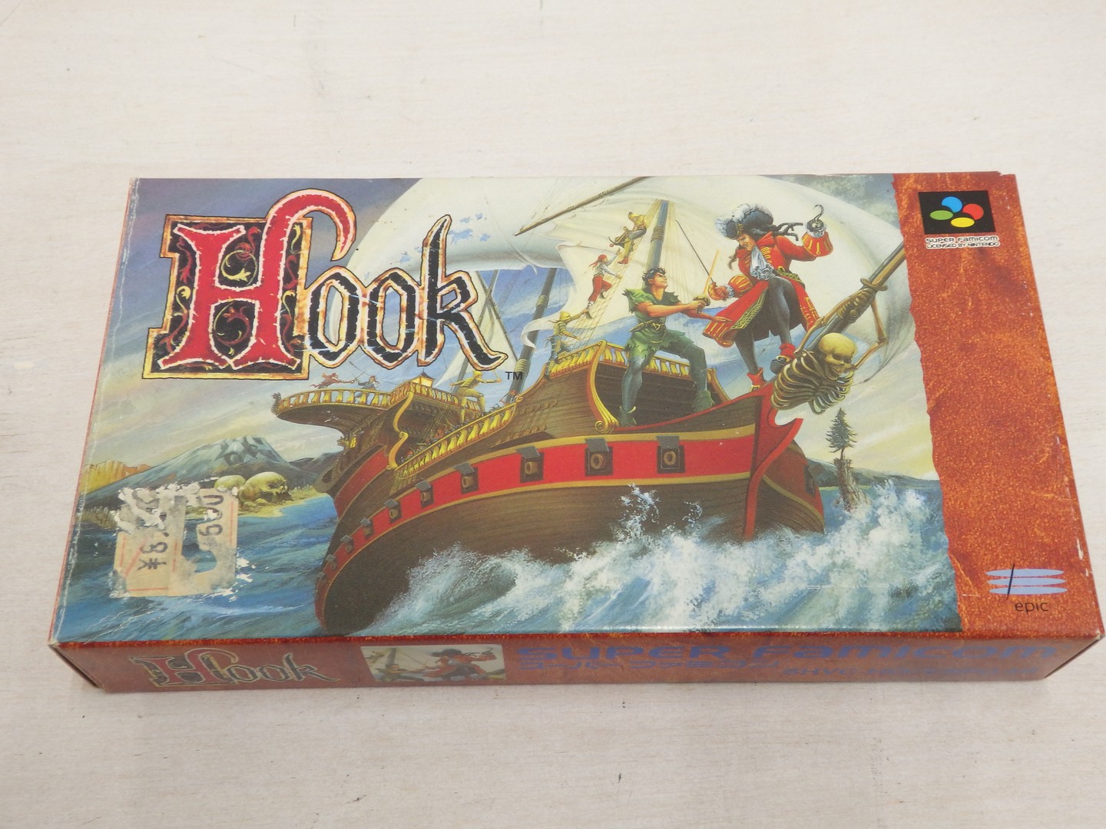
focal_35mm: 37
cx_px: 553
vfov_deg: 38.7
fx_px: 1182
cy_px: 414
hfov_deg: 50.1
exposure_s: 1/20
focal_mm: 6.6
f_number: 3.6
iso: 160
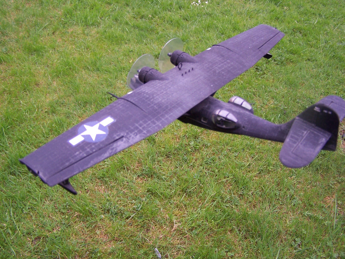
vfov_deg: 37.7
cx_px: 172
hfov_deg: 49.0
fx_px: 379
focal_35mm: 38
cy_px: 130
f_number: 2.8
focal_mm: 6.3
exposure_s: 1/45
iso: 80
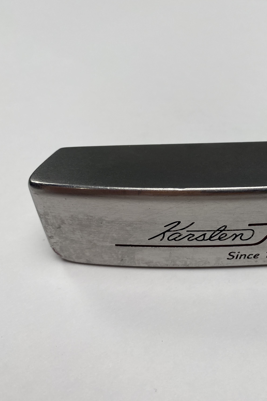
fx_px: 389
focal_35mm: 35
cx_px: 249
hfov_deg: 35.3
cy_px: 202
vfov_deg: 54.4
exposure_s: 1/389
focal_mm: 4.25
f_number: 1.8
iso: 32
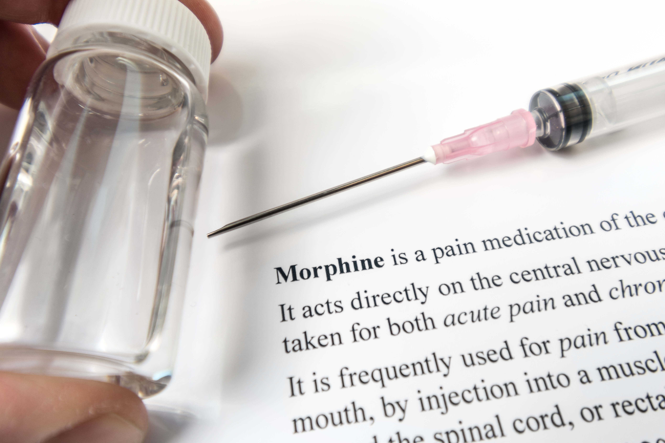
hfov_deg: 61.9
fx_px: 554
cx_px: 332
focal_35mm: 30
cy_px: 222
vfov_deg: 43.6
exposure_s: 1/60
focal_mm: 20
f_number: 5.6
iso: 100
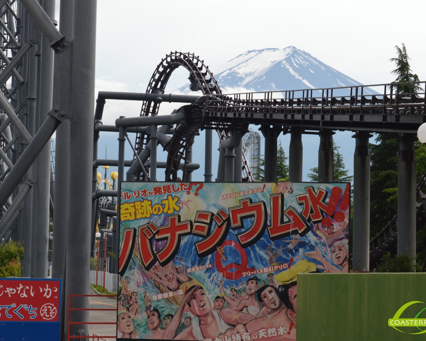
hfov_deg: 20.5
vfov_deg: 16.4
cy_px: 171
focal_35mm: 94
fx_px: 1180
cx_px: 219
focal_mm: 55
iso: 800
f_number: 11
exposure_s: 1/1000
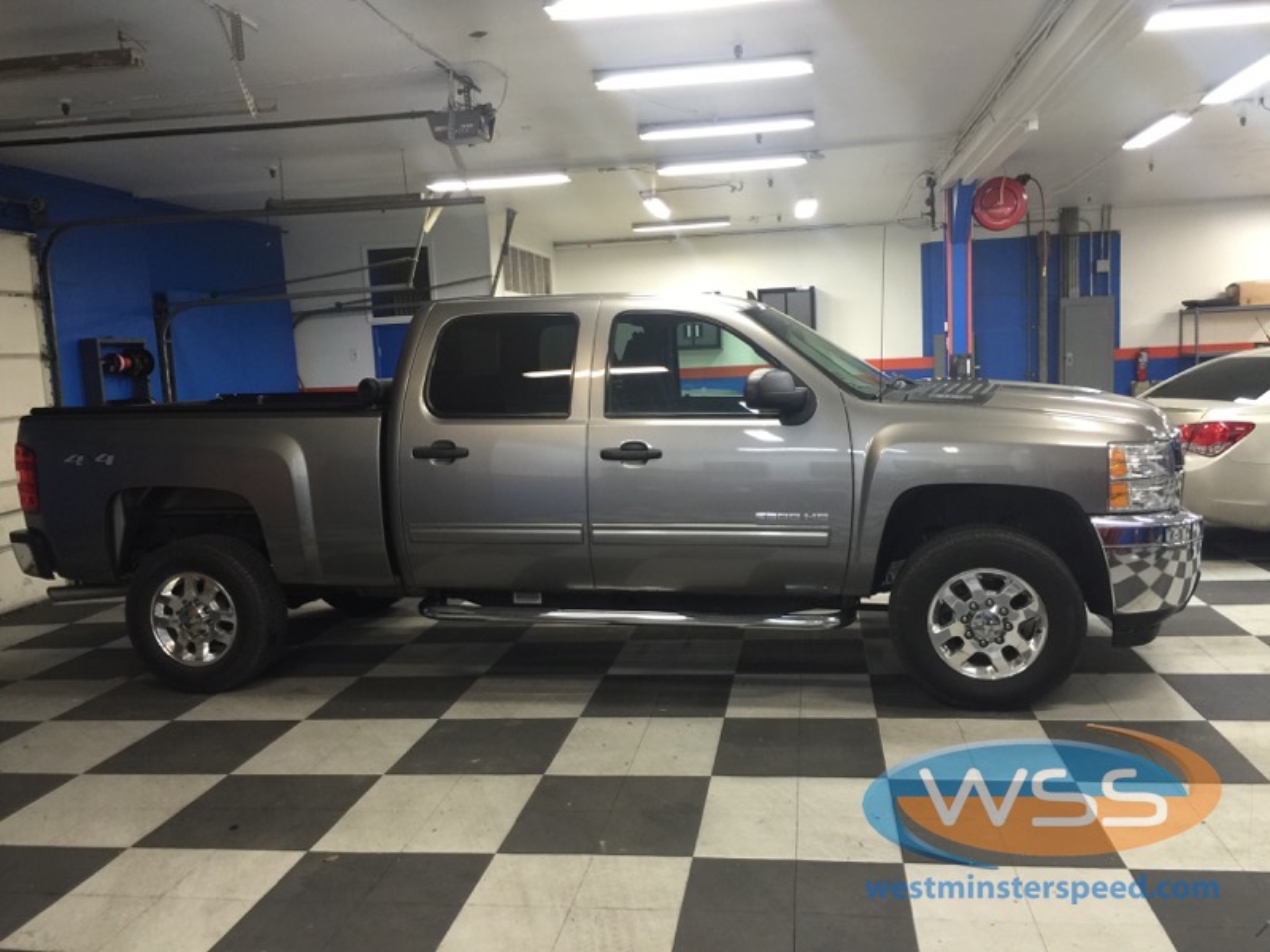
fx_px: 1064
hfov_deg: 61.7
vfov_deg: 48.2
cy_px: 476
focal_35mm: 29
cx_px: 635
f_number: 2.2
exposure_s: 1/15
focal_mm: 4.15
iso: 80
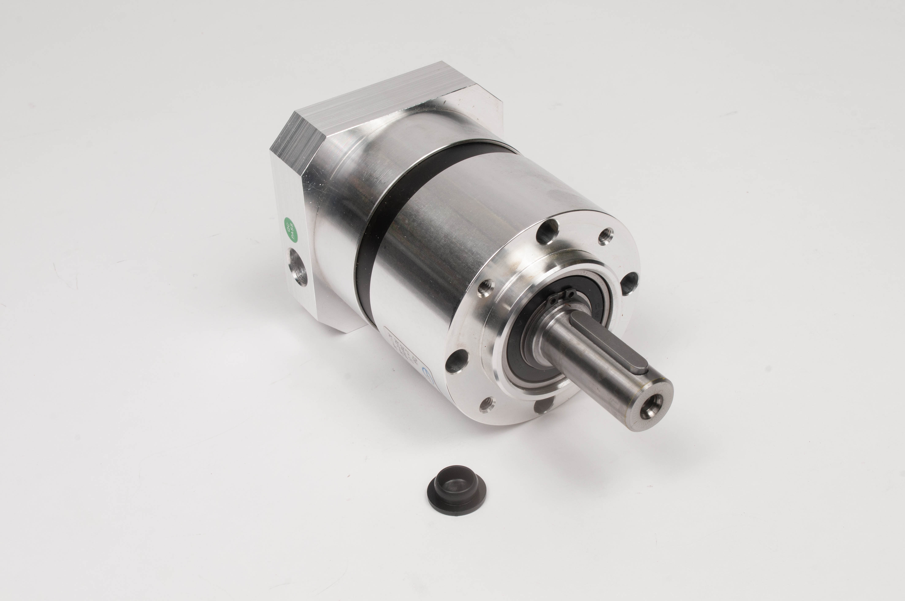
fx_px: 1356
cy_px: 300
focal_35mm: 54
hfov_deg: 36.9
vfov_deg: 25.0
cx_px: 452
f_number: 14
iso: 200
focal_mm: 36
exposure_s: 1/80
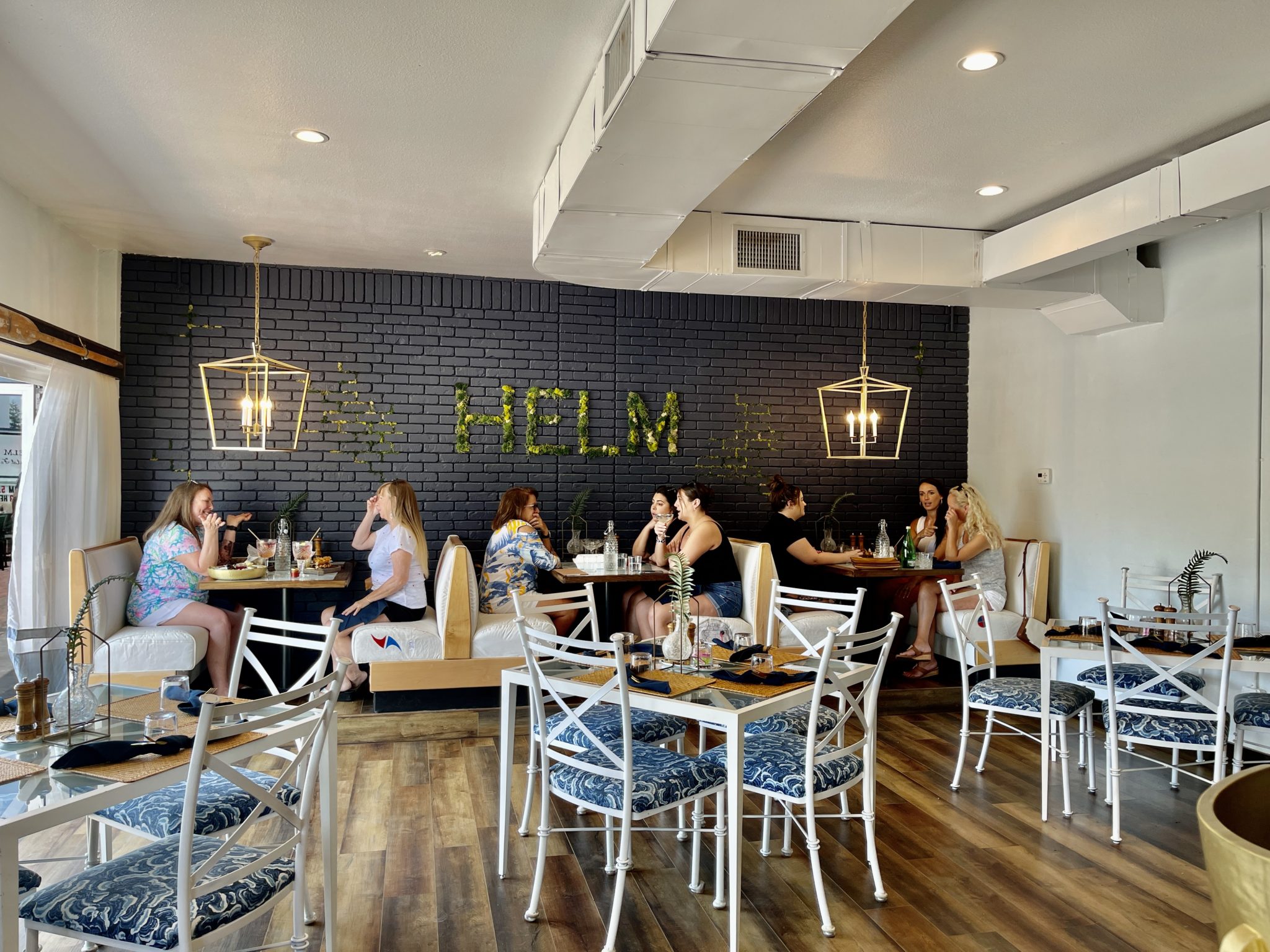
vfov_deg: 53.1
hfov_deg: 67.3
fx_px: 954
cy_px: 476
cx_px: 635
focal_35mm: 26
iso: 50
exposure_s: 1/120
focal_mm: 5.1
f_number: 1.6
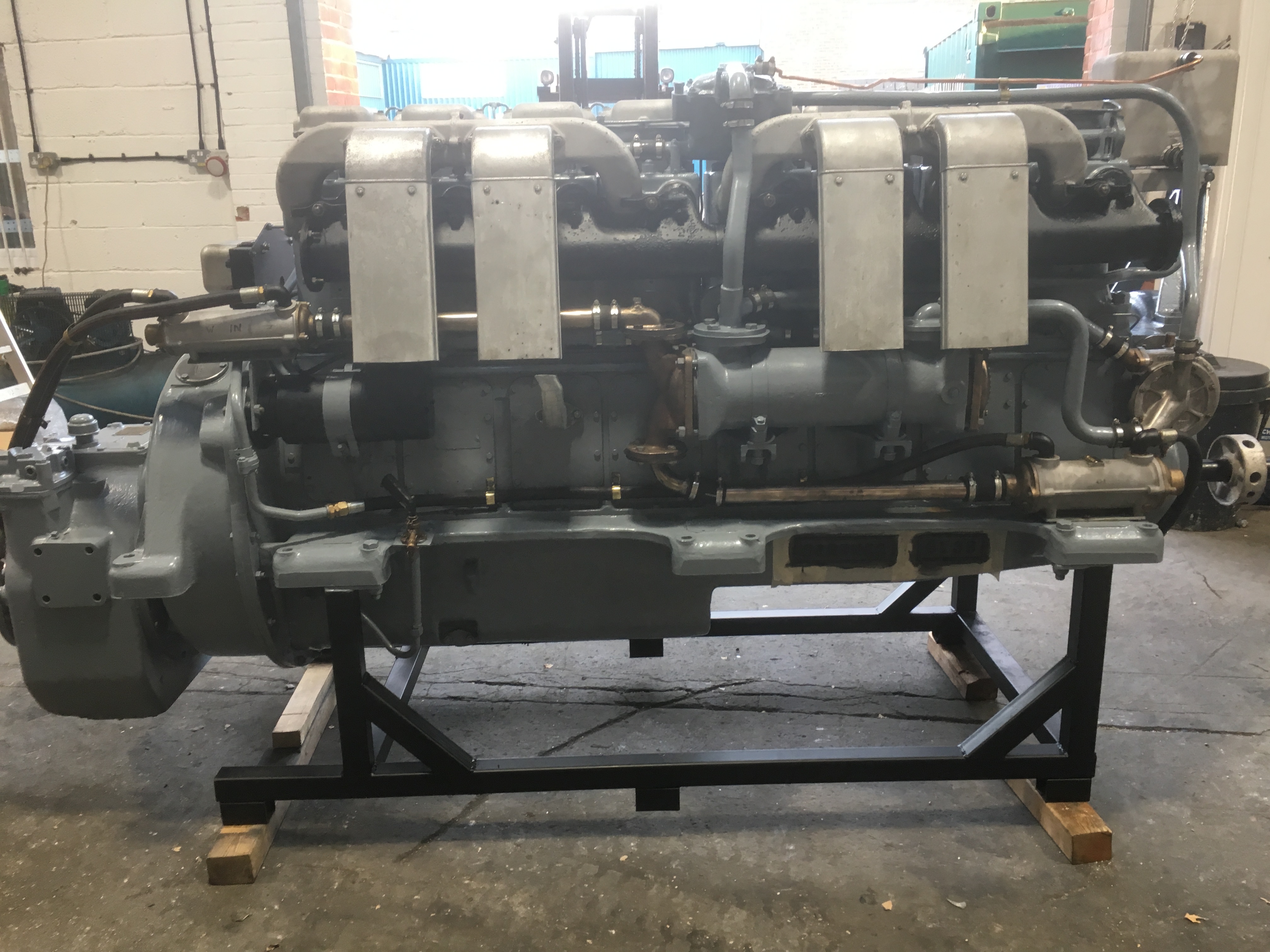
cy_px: 476
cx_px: 635
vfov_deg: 48.2
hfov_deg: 61.7
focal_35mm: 29
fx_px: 1064
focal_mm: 4.15
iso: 80
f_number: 2.2
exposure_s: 1/33
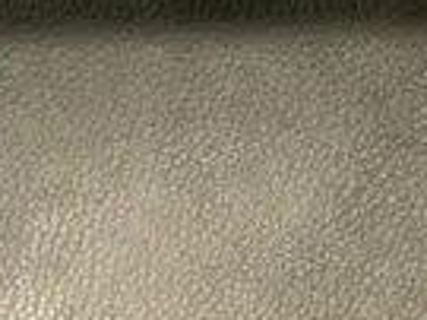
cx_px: 595
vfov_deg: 16.2
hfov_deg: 20.3
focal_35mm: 86
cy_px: 418
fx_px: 1060
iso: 500
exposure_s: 1/30
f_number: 1.8
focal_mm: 3
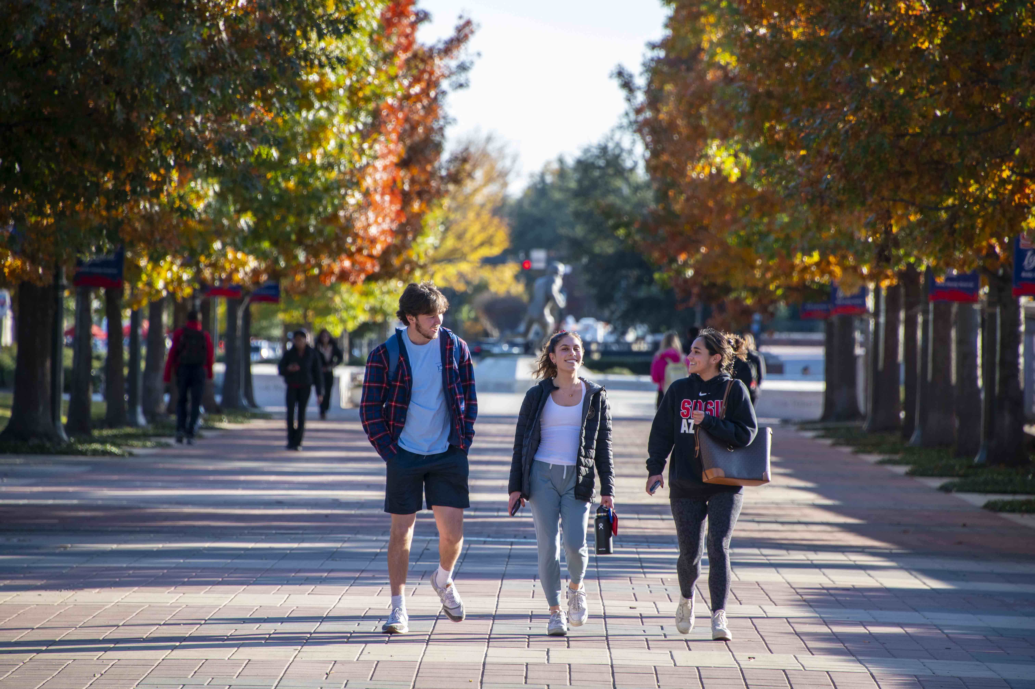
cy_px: 344
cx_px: 518
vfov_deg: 4.6
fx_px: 8619
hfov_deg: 6.9
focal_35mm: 300
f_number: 7.1
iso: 400
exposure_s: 1/320
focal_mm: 300
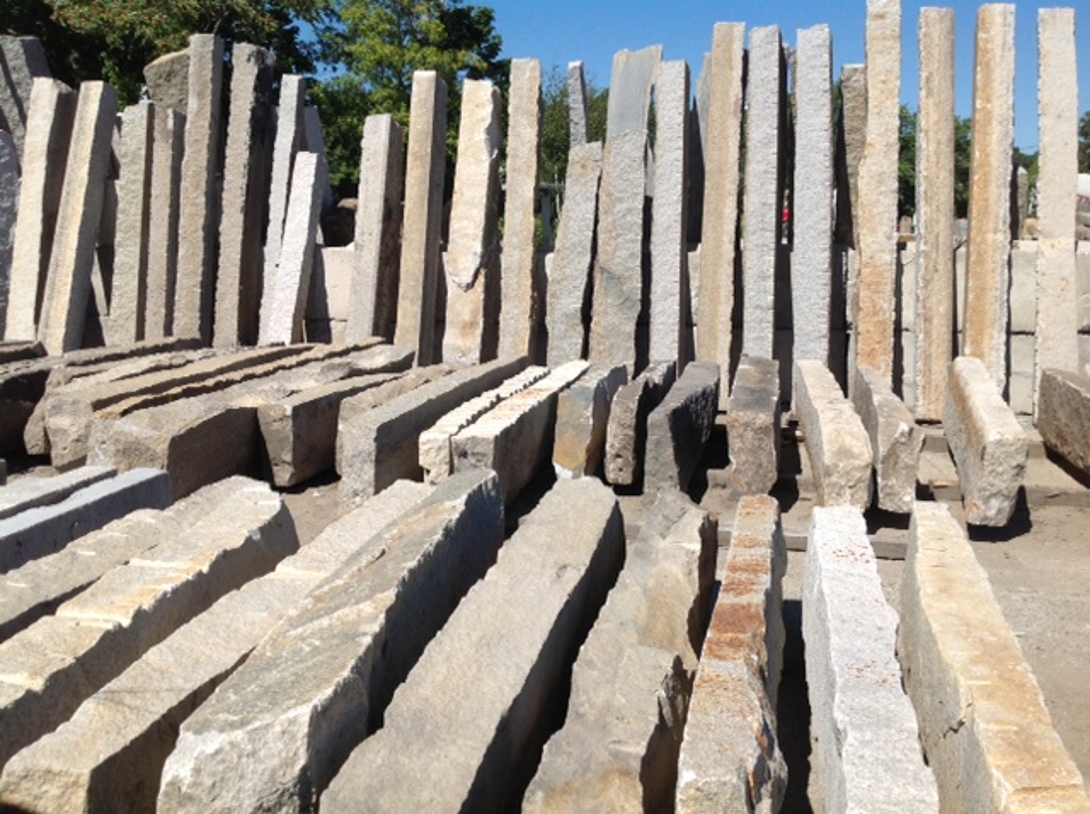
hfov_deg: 52.7
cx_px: 545
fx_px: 1100
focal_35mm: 35
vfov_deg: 40.6
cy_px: 407
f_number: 2.4
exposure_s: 1/2747
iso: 50
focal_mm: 4.28
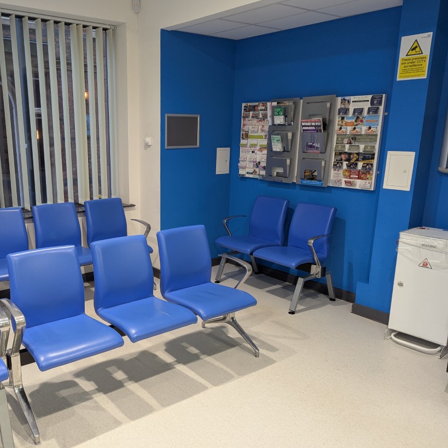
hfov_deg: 51.8
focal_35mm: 31
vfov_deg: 52.5
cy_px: 242
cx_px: 161
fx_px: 454
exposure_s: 1/25
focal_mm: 6.81
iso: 114
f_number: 1.85
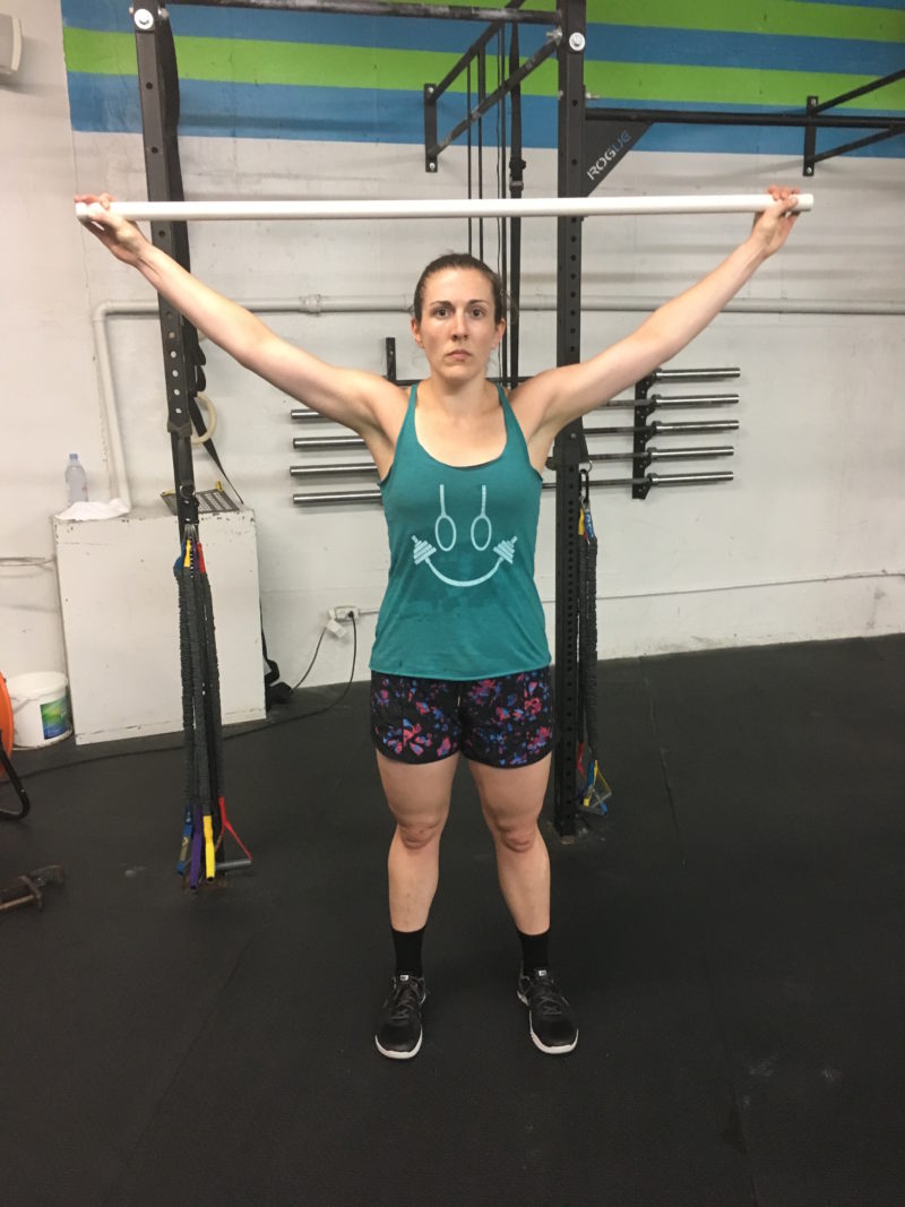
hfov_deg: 48.2
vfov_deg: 61.7
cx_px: 452
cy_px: 604
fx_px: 1011
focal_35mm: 29
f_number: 2.2
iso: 200
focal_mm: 4.15
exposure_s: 1/24
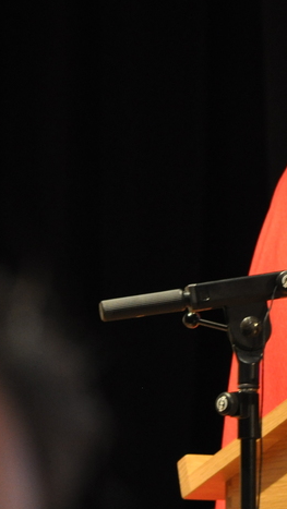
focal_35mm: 282
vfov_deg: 7.6
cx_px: 525
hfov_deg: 4.3
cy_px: 262
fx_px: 3812
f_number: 4.5
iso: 800
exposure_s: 1/10
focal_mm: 70
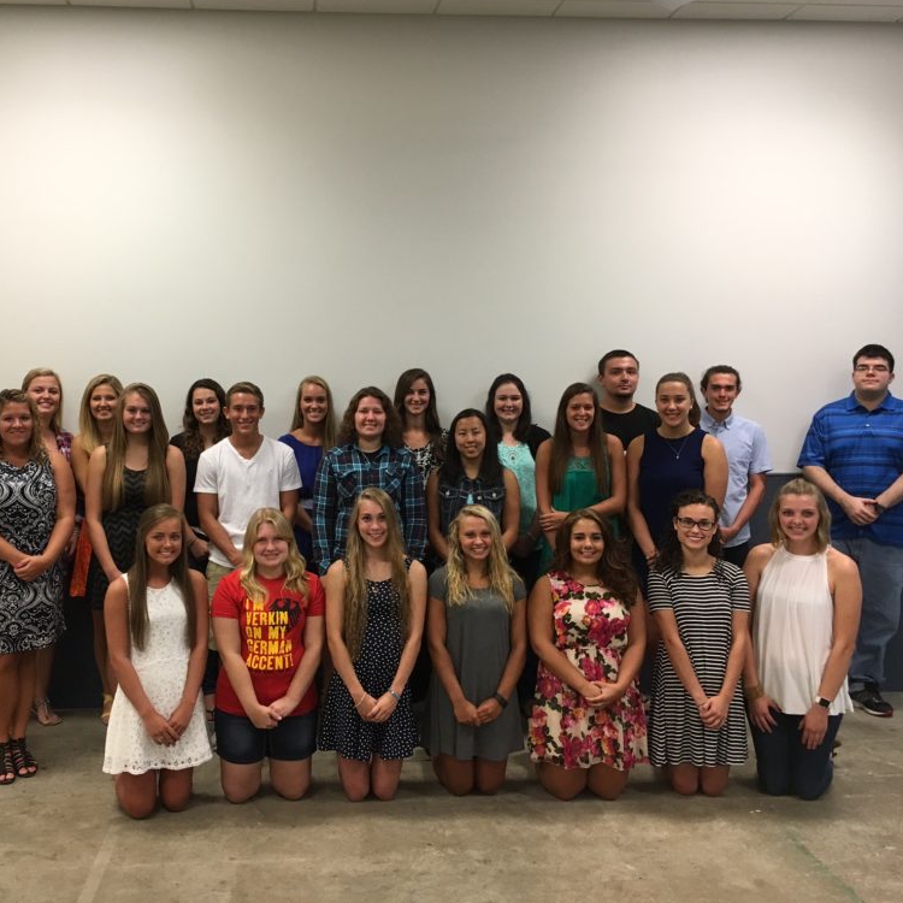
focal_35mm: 35
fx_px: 1033
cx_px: 343
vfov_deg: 47.2
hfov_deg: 46.8
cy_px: 447
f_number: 2.2
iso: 40
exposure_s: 1/30
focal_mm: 4.15
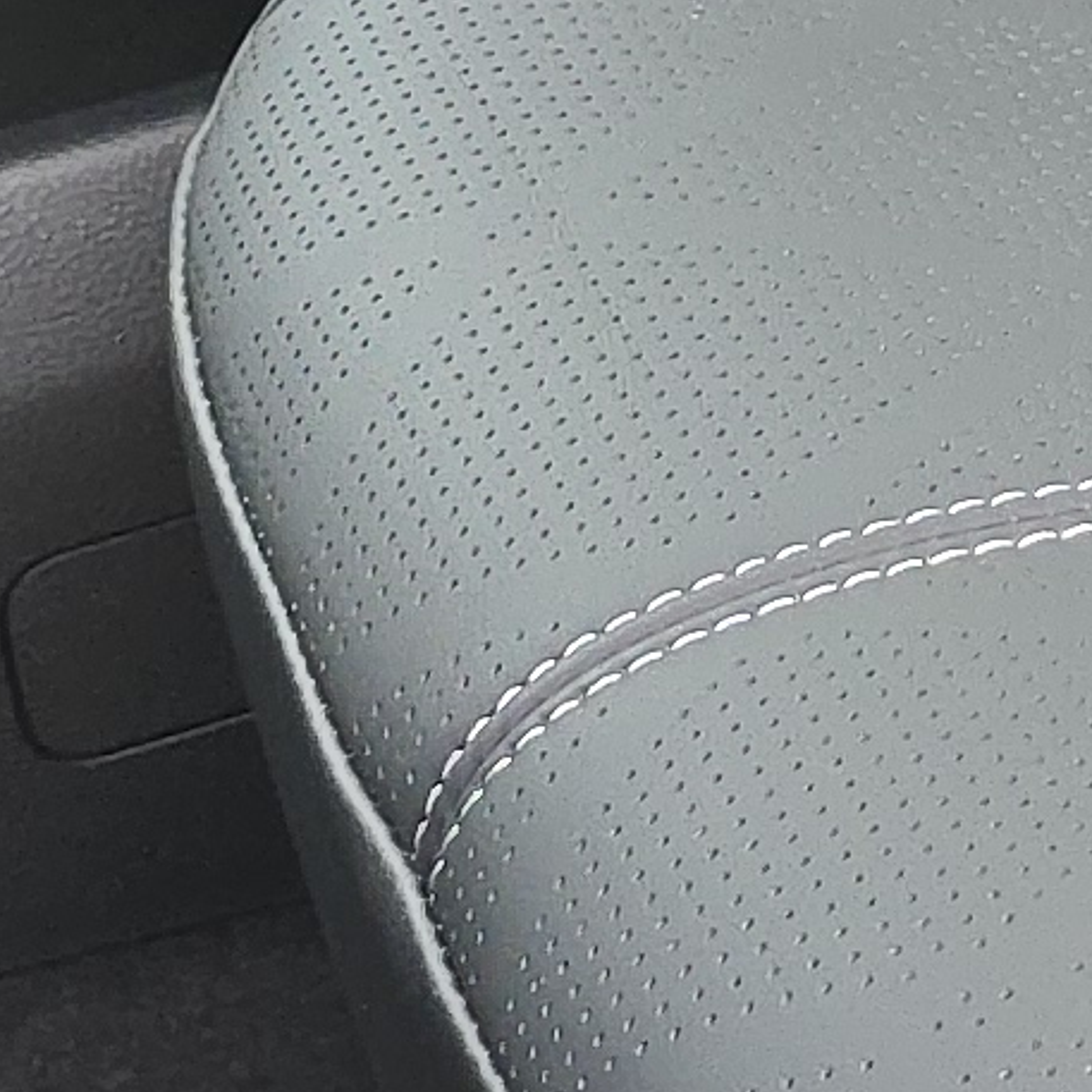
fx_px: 6353
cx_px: 2409
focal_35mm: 178
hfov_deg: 9.1
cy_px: -38
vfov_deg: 9.7
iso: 80
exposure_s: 1/180
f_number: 1.7
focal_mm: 6.3
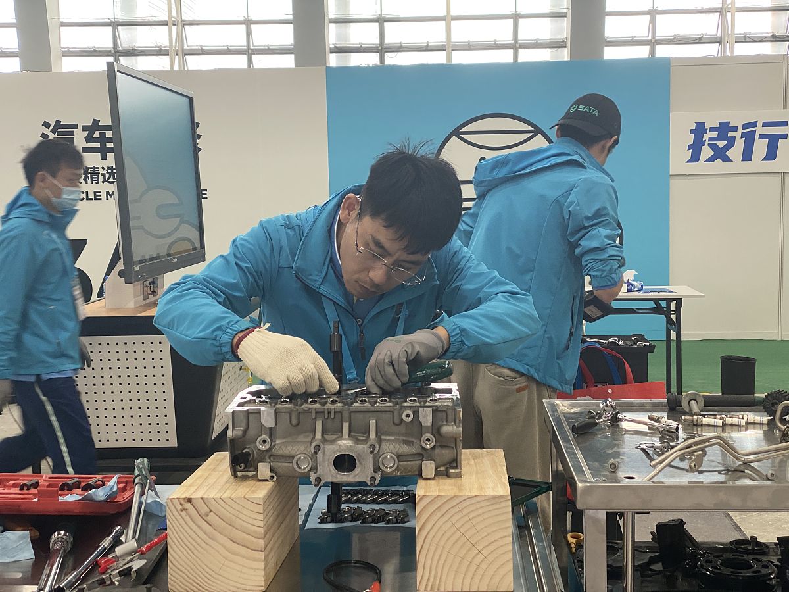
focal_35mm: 52
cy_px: 296
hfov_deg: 36.8
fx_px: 1185
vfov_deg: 28.0
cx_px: 394
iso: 160
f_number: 2
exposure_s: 1/100
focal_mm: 6
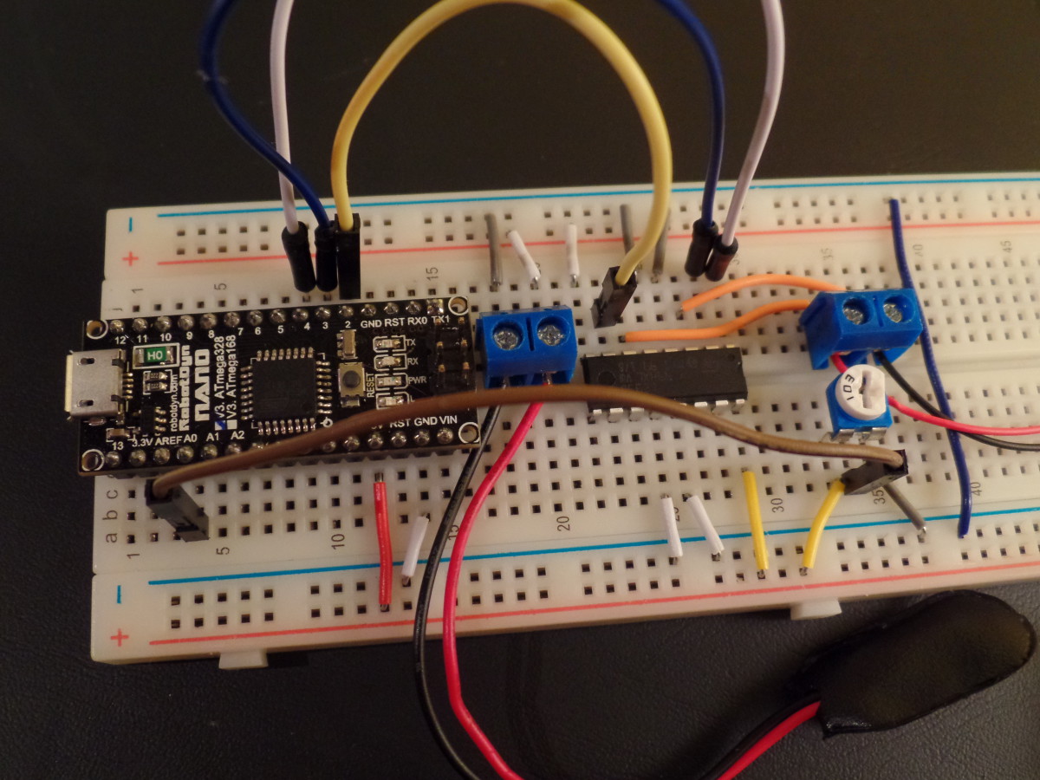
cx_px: 520
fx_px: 1052
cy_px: 390
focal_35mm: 35
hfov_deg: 52.6
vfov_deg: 40.7
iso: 480
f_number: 3
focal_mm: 6.2
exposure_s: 1/15
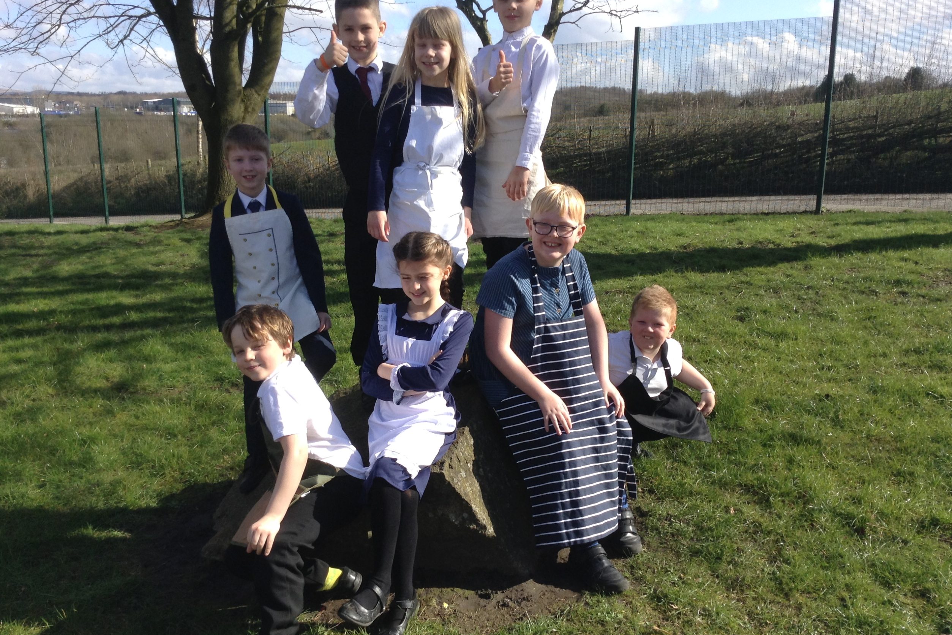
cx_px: 468
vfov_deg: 37.8
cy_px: 310
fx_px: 925
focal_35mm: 35
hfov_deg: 54.4
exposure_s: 1/690
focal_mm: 3.3
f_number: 2.4
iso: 25
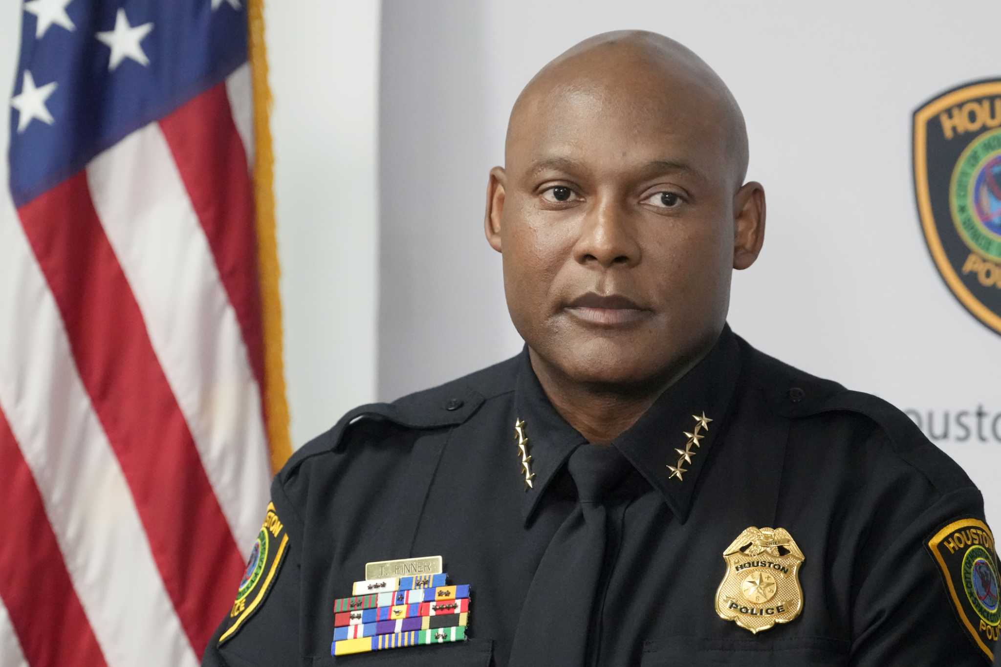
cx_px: 500
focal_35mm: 292
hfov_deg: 7.1
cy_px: 334
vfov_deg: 4.7
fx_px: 8118
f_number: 4
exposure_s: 1/400
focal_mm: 195
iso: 8000
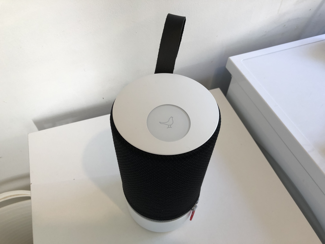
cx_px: 162
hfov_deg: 63.4
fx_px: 263
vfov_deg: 49.7
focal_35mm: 28
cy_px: 122
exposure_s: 1/33
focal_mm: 3.99
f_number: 1.8
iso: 25
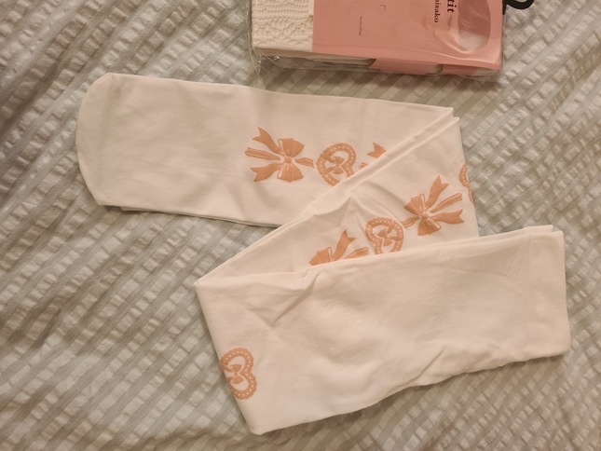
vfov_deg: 53.1
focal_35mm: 26
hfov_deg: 67.3
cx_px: 300
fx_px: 451
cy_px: 226
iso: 100
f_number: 1.8
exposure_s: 1/100
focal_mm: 5.4
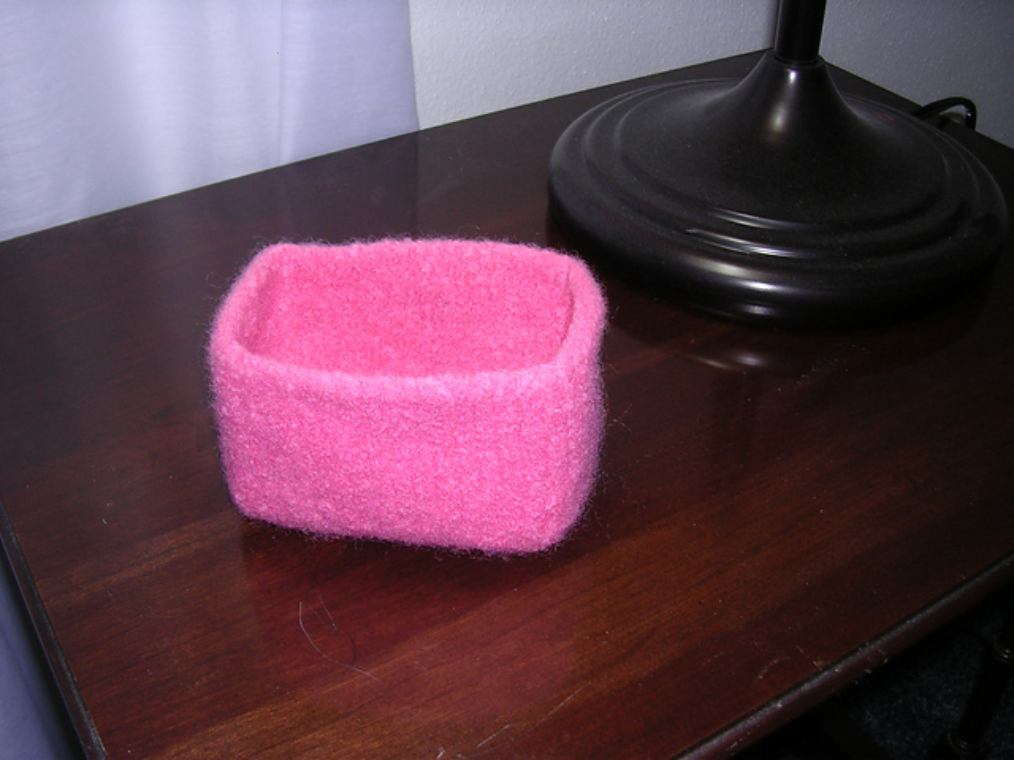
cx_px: 507
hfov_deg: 49.0
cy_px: 380
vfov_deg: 37.7
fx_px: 1113
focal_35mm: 38
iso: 100
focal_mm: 5.8
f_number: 2.8
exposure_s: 1/60.1
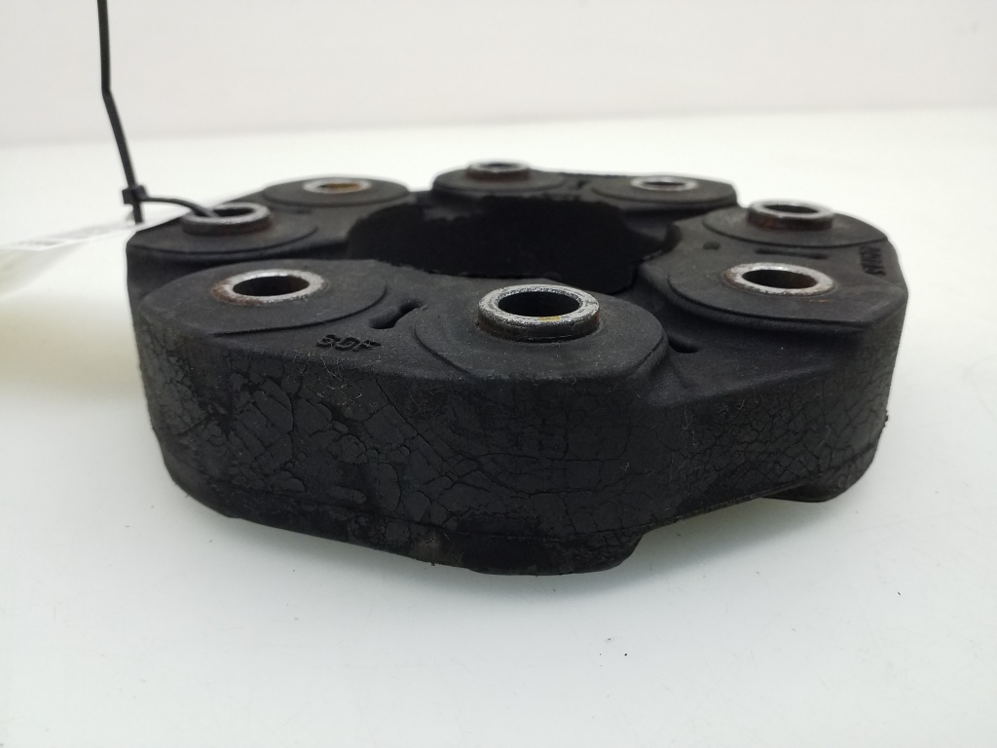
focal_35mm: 27
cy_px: 374
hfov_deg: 65.3
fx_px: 778
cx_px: 498
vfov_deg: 51.4
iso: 200
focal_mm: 3.6
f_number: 1.9
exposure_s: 1/50
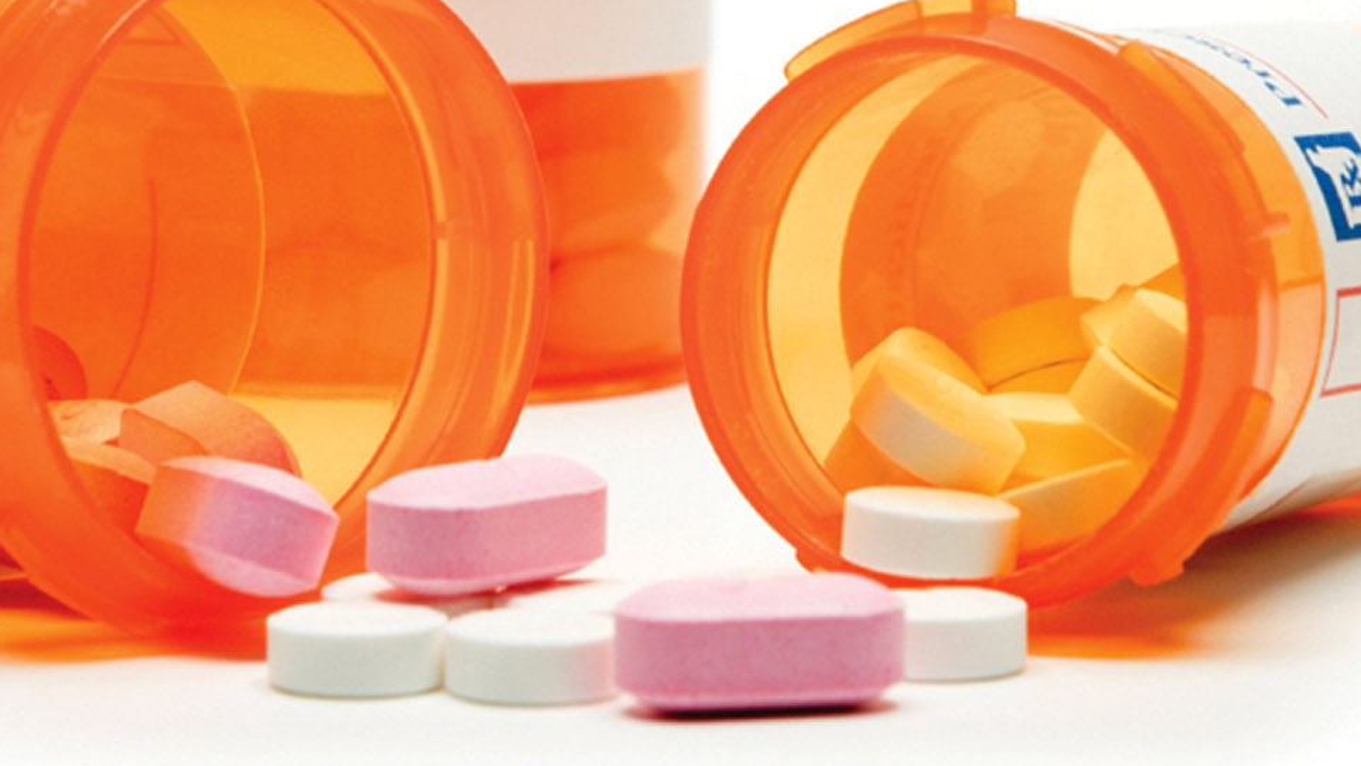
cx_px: 533
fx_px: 8625
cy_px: -61
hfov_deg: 9.0
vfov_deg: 5.1
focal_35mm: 239
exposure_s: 1/5
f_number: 11
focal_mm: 70
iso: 100
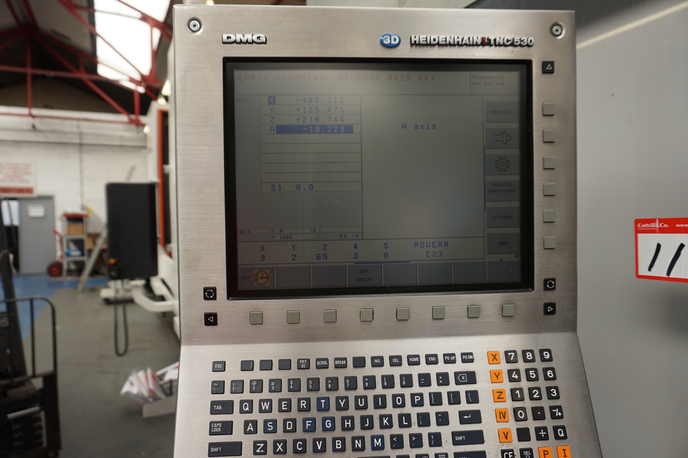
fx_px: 458
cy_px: 229
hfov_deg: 73.8
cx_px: 344
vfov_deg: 53.1
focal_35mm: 24
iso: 125
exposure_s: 1/160
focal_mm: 16
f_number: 4
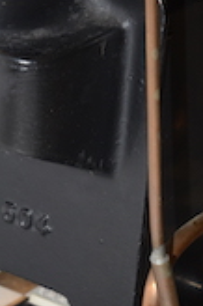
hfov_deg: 5.3
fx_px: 2212
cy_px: 127
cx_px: 43
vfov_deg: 7.9
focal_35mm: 261
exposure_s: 1/60
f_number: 13
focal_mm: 70
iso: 800
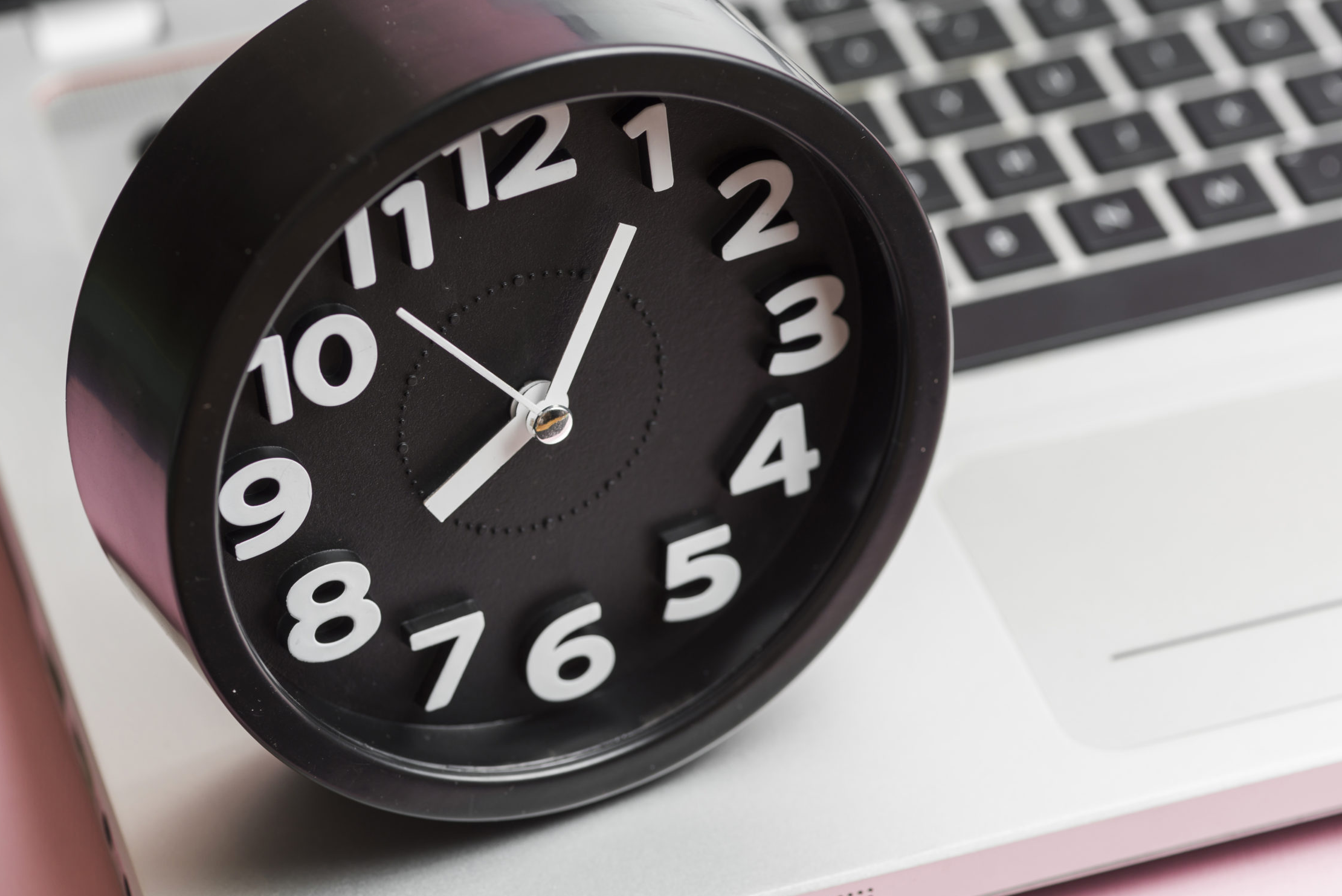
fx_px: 4512
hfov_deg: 16.9
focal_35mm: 121
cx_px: 704
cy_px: 386
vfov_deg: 11.3
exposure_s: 1/160
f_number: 7.1
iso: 125
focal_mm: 105
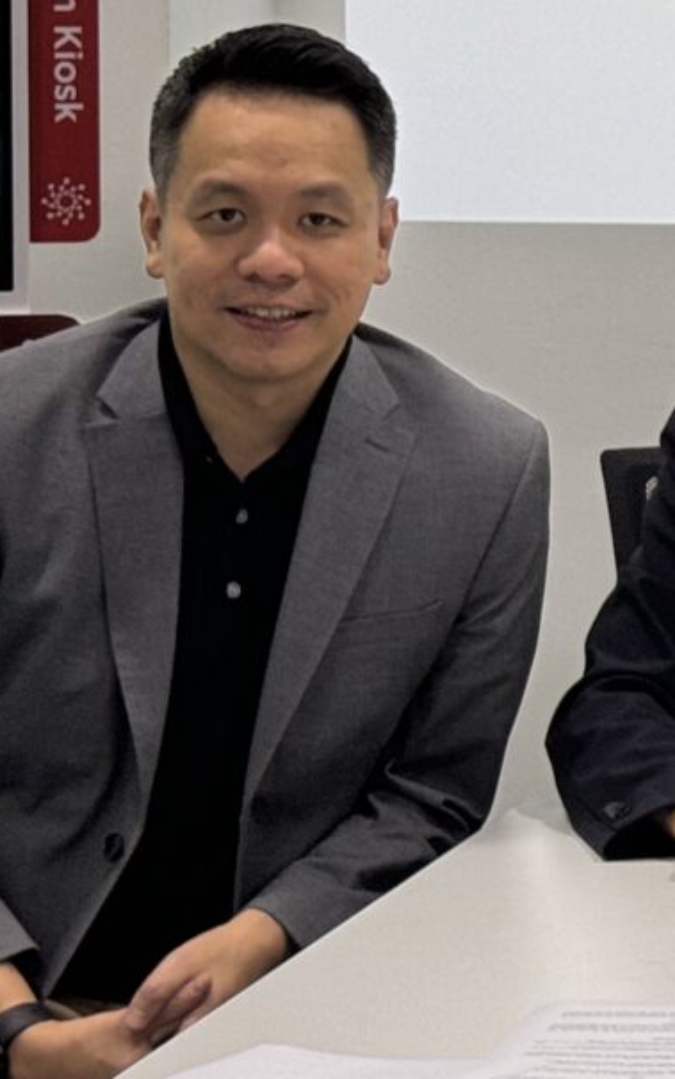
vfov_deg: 12.1
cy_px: 239
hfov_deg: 7.3
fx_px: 5060
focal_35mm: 172
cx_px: 1473
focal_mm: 6.76
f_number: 1.78
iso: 100
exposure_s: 1/100
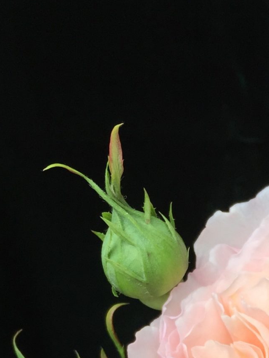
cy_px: 466
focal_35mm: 87
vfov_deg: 20.5
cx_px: 359
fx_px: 901
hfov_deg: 16.0
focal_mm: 4.15
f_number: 2.2
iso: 32
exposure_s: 1/170
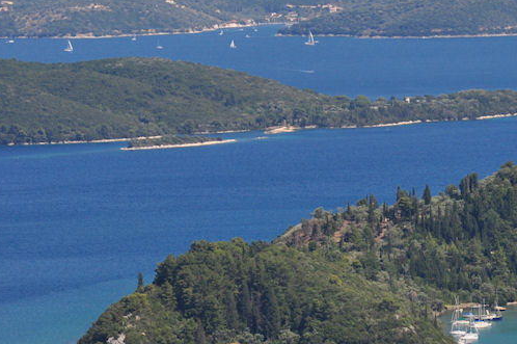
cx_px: 608
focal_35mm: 343
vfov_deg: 4.0
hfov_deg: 6.0
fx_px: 4924
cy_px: 234
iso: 200
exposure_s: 1/400
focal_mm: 95
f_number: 11
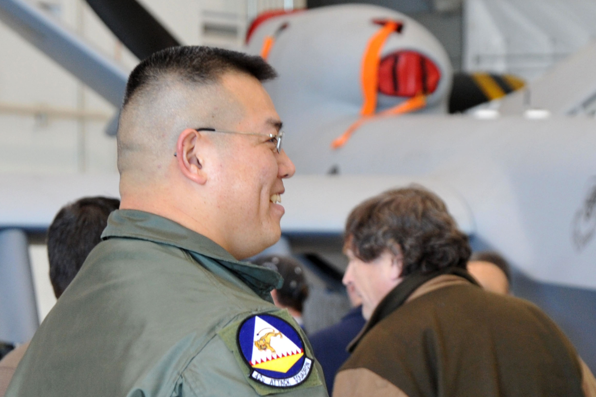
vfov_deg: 9.3
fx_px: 2432
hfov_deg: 13.9
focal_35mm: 147
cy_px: 274
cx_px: 491
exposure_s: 1/100
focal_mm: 85
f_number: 6.3
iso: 1250
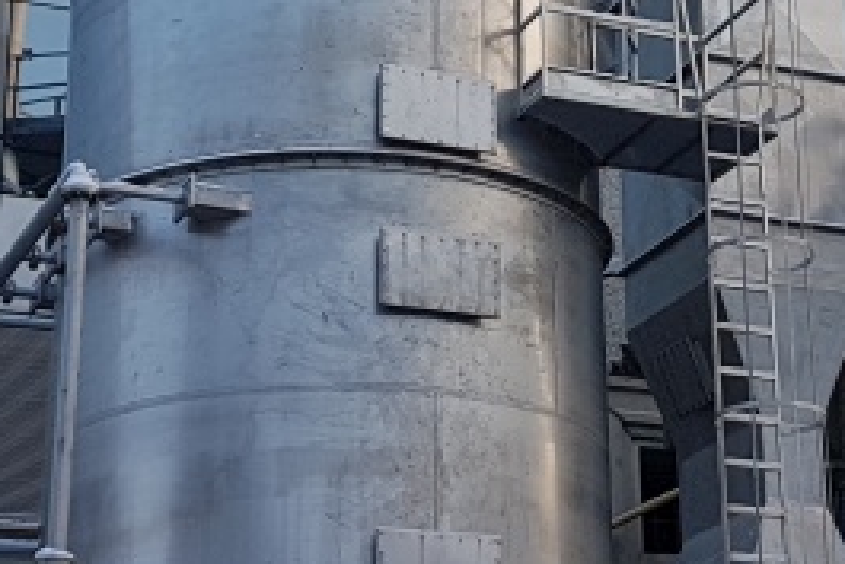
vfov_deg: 13.4
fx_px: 2395
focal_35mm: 102
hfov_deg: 19.9
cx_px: 558
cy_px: 92
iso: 40
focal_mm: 4.2
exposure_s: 1/652
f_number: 1.7
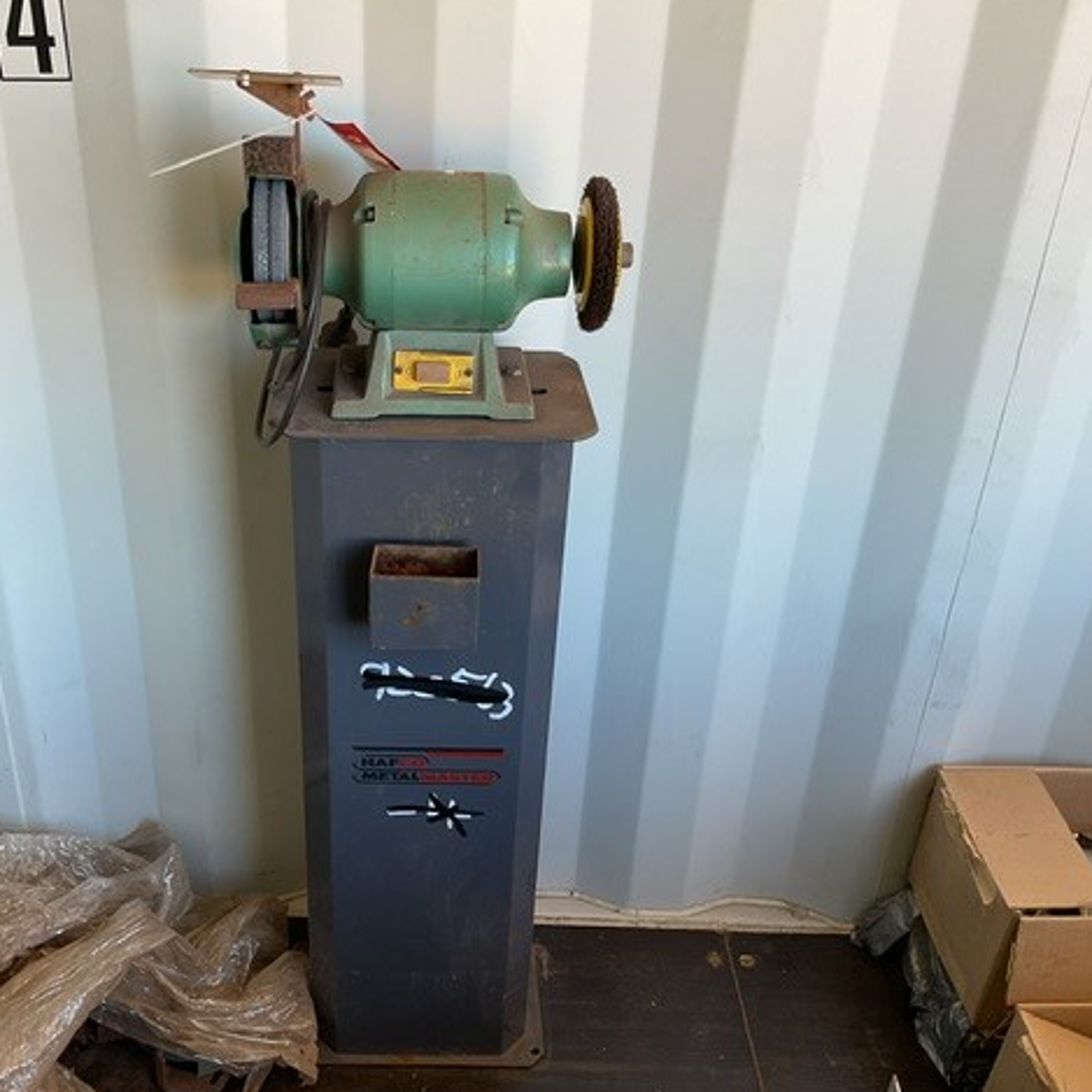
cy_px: 543
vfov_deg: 47.2
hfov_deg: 46.9
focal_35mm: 35
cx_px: 426
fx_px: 1249
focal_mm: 3
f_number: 1.8
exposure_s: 1/120
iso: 32
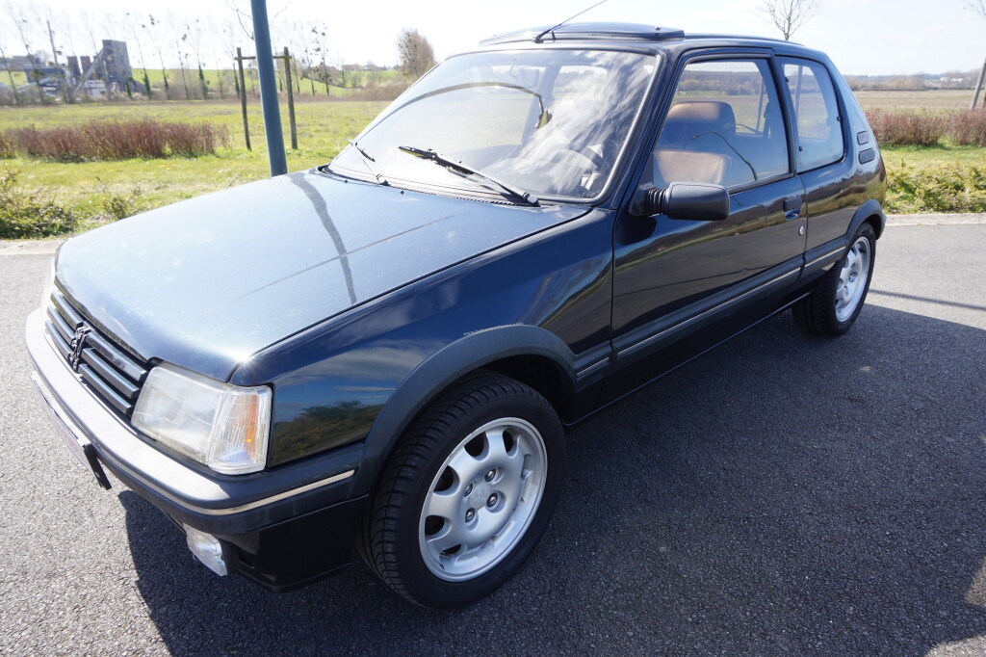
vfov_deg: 53.1
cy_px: 328
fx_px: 657
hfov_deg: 73.8
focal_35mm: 24
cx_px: 493
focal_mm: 16
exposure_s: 1/80
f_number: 9
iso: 100
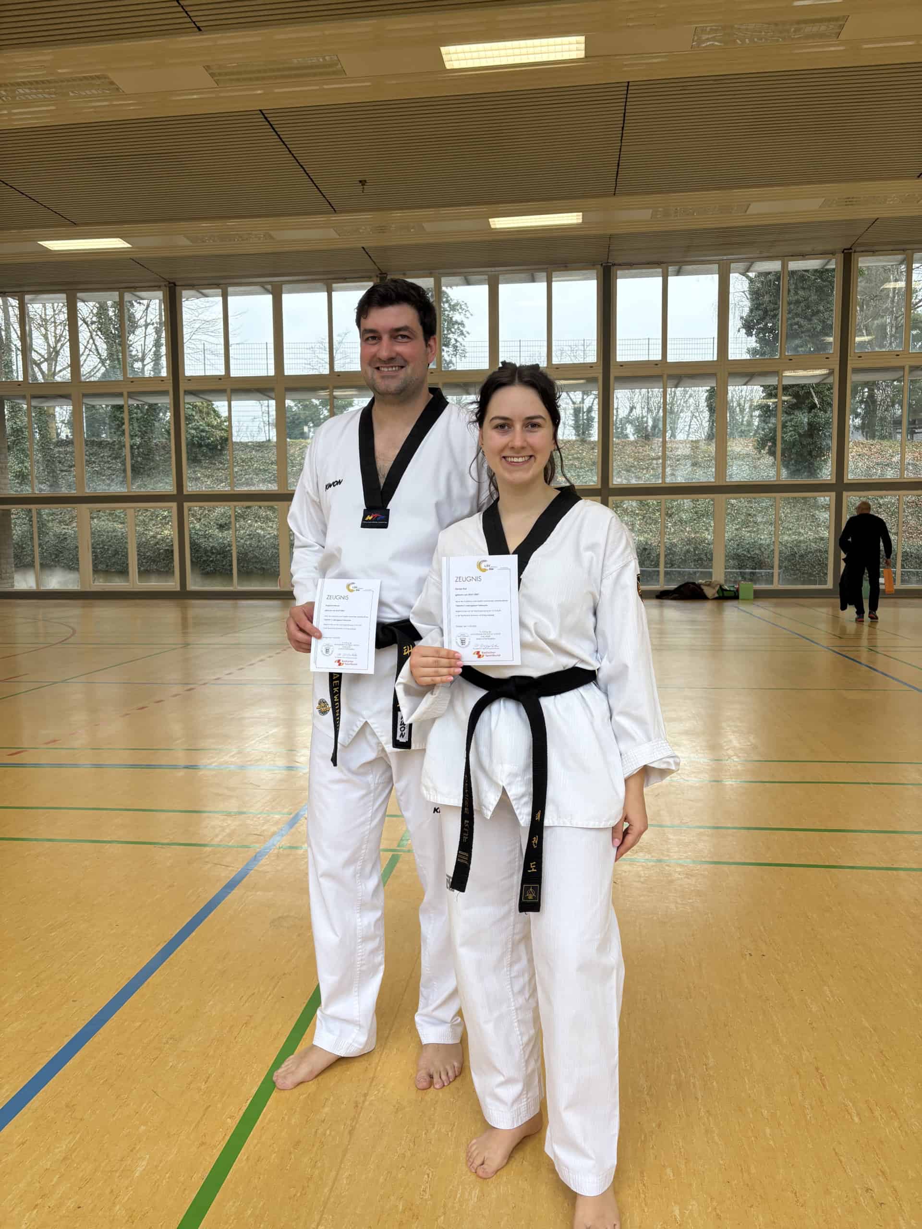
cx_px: 461
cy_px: 614
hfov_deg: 53.1
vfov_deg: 67.3
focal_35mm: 26
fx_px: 923
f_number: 1.6
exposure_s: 1/238
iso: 64
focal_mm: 6
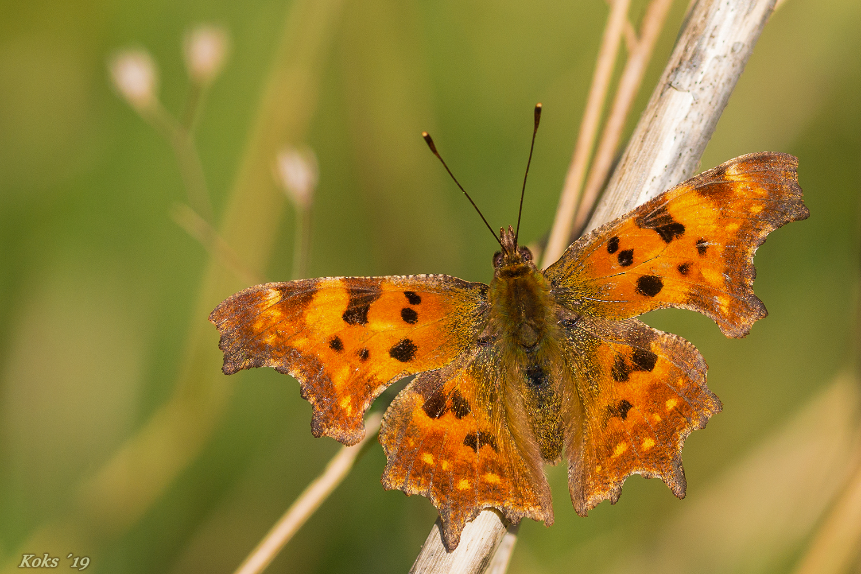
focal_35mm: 200
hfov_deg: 10.3
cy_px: 287
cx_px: 430
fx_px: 4783
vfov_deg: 6.9
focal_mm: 200
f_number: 5
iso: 400
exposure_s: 1/2000
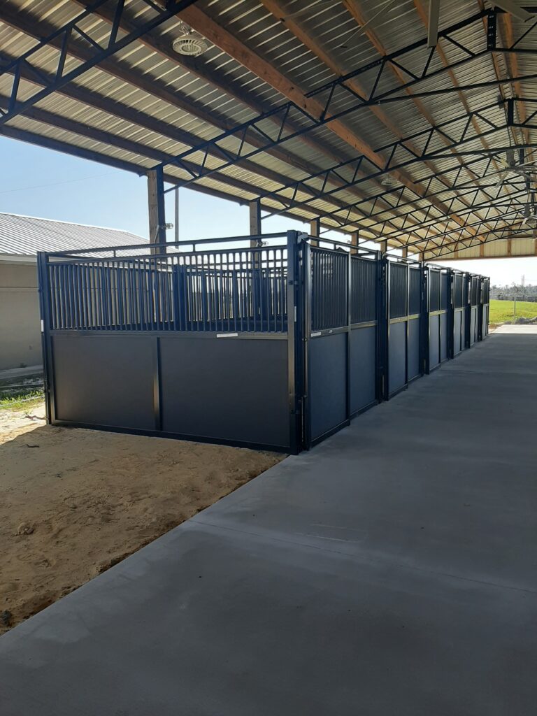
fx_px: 538
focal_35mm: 26
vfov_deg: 67.3
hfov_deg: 53.1
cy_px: 358
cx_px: 268
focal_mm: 3.93
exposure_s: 1/723
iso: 40
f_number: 1.7
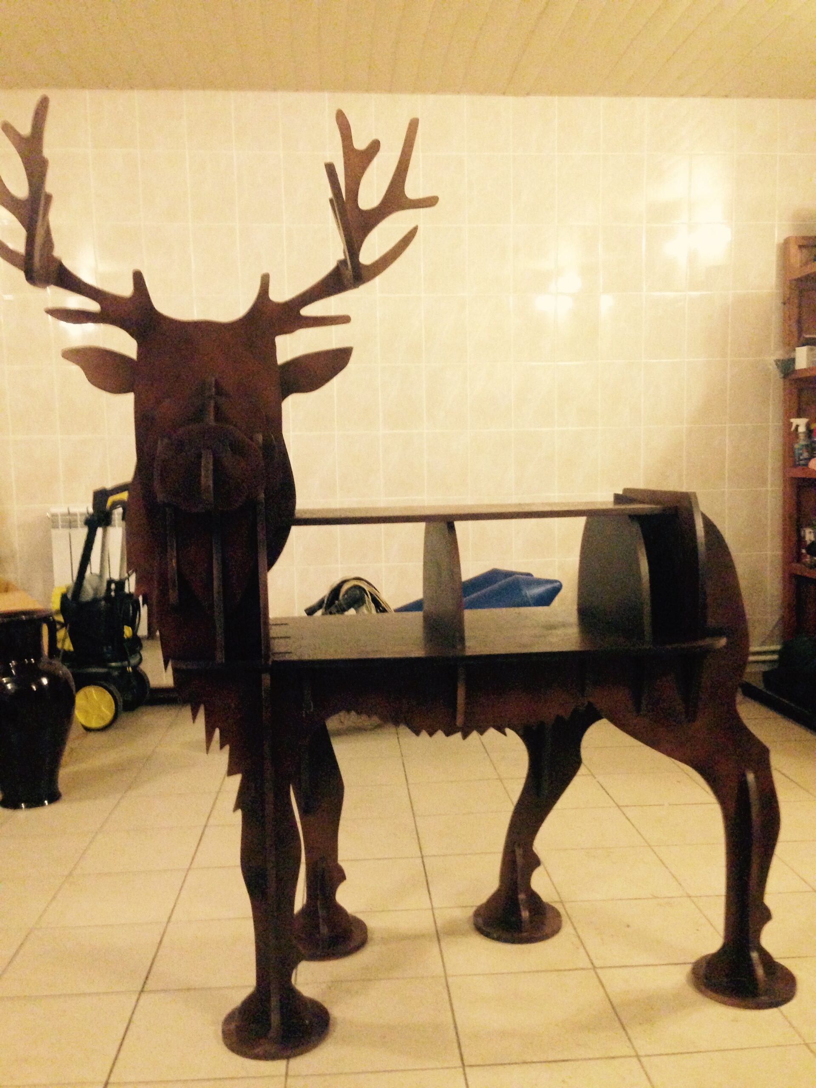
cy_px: 544
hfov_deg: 42.9
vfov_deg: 55.4
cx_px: 408
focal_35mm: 33
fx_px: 1037
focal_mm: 4.12
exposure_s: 1/15
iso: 500
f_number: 2.4
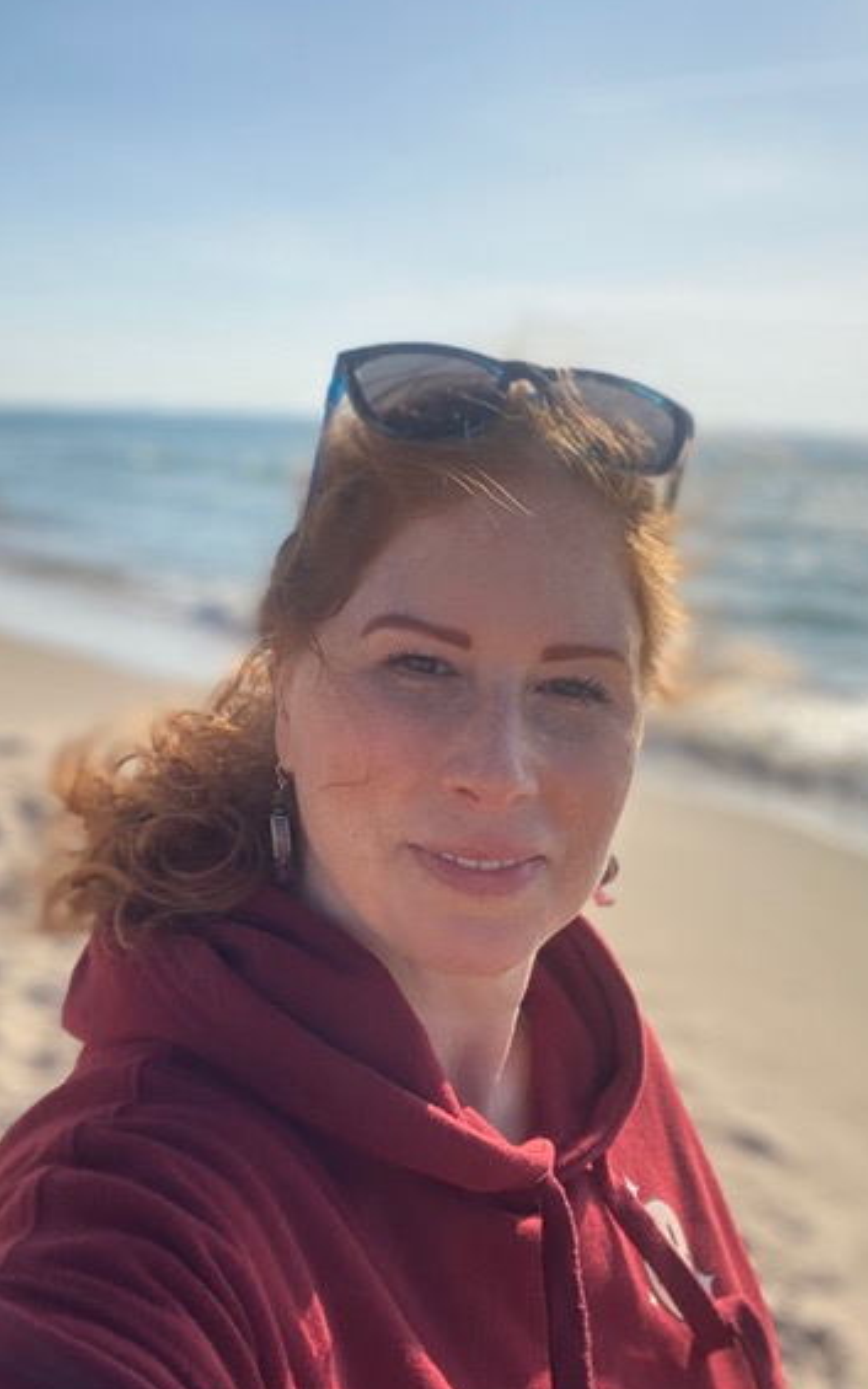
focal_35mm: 36
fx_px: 1363
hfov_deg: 35.3
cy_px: 674
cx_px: 467
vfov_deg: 54.0
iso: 25
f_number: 2.2
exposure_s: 1/750
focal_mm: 2.71
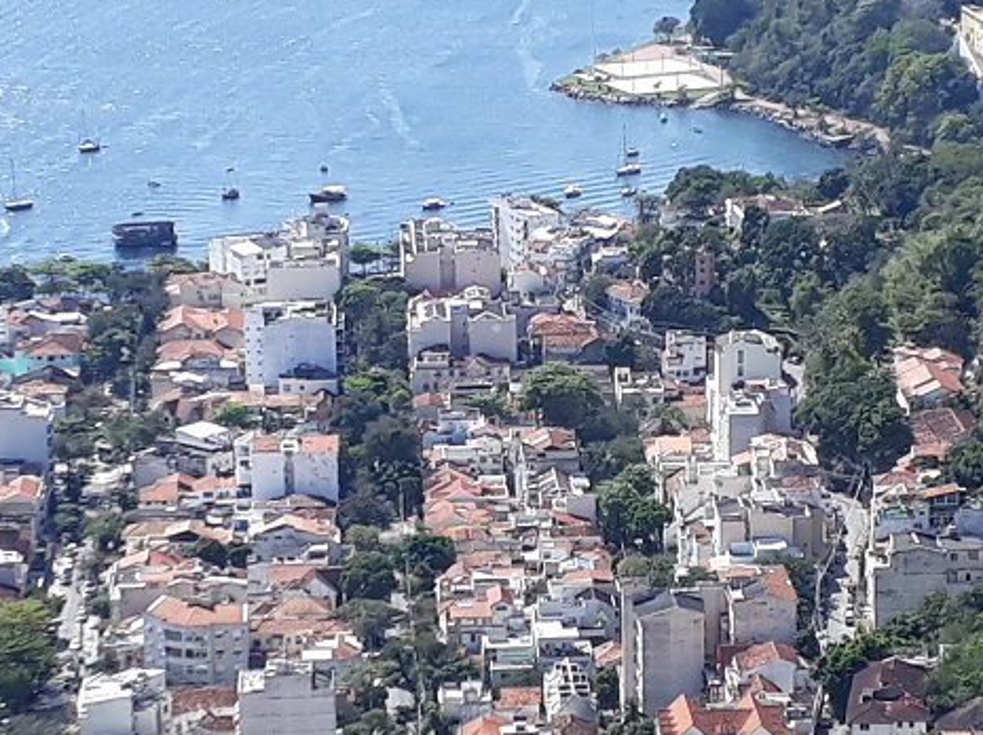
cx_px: 539
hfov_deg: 20.4
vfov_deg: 15.4
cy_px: 466
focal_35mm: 96
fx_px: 2724
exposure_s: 1/933
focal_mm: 3.6
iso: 40
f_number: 1.9
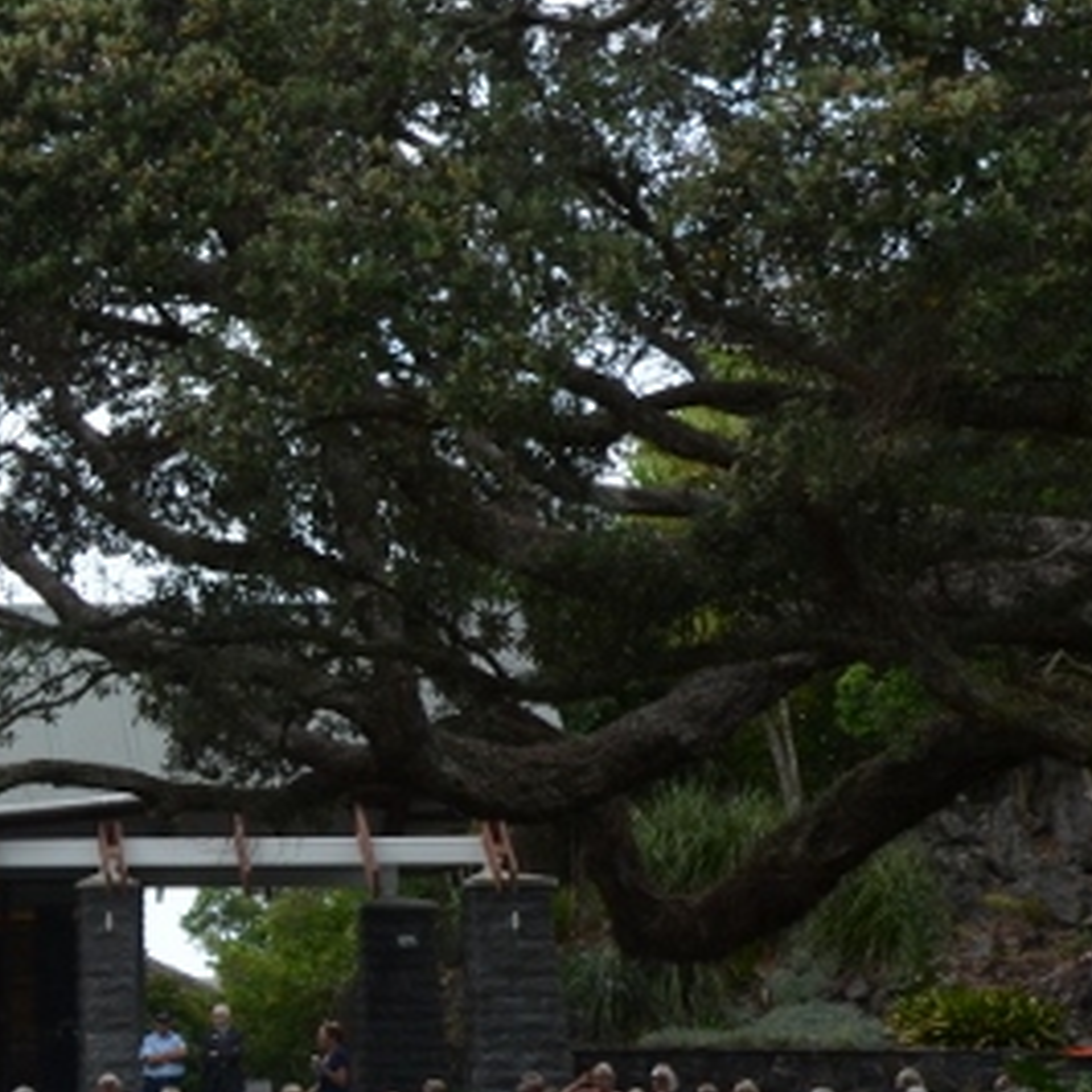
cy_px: 977
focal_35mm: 152
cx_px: -801
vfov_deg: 11.5
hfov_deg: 10.9
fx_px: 5412
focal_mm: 31
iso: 400
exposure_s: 1/320
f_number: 9
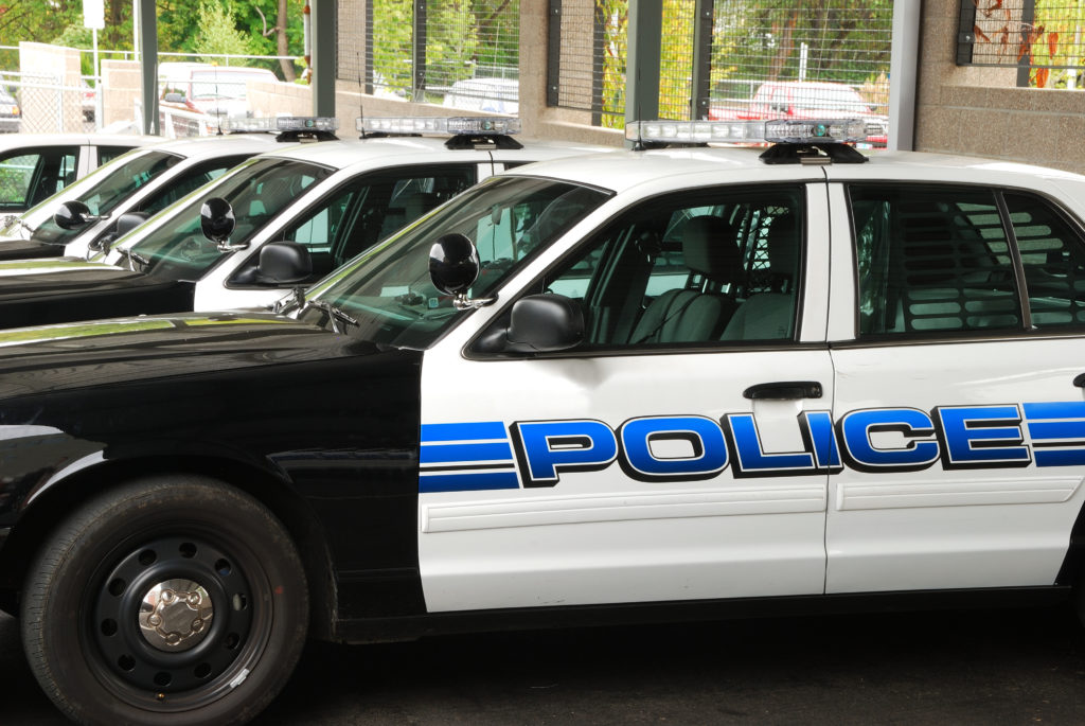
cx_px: 542
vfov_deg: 17.5
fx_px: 2353
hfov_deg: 26.0
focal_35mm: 78
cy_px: 363
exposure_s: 1/2
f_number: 20
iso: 100
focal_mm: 52
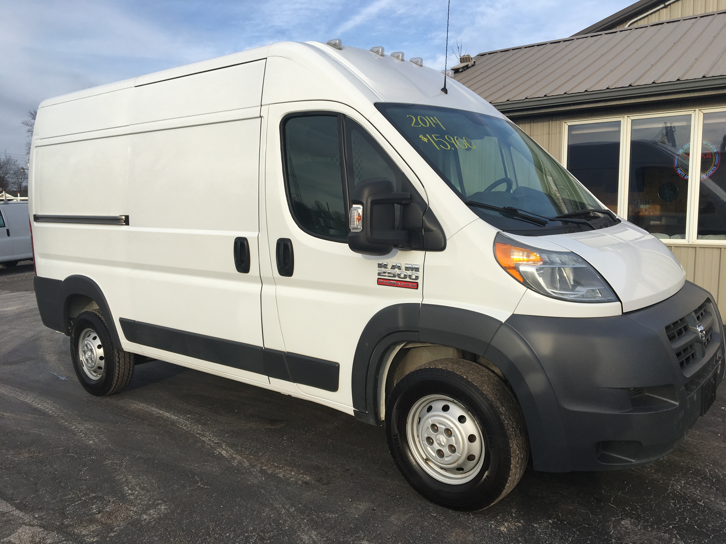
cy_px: 272
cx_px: 363
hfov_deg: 61.7
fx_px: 608
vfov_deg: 48.2
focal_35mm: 29
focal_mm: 4.15
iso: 25
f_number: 2.2
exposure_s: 1/801
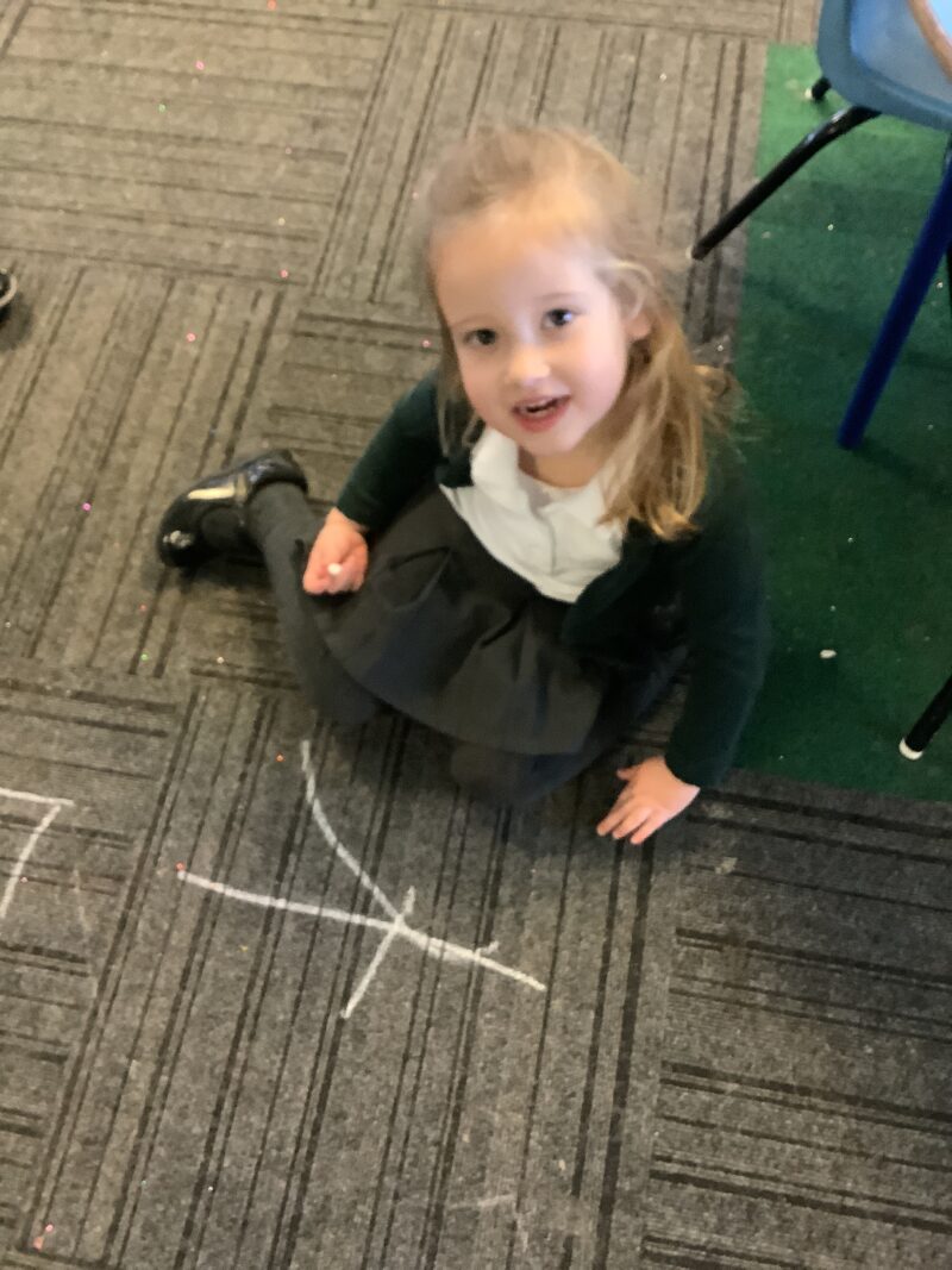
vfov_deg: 58.4
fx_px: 1137
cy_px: 635
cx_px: 476
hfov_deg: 45.4
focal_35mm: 31
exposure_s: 1/33
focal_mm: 3.3
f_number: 2.4
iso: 320
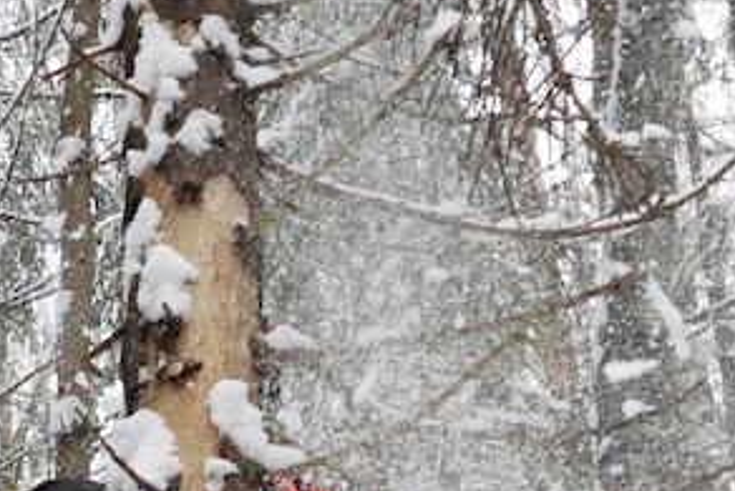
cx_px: -113
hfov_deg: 17.1
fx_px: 2349
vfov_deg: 10.7
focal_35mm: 115
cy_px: 1054
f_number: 2.2
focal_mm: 10.9
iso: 1600
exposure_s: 1/800
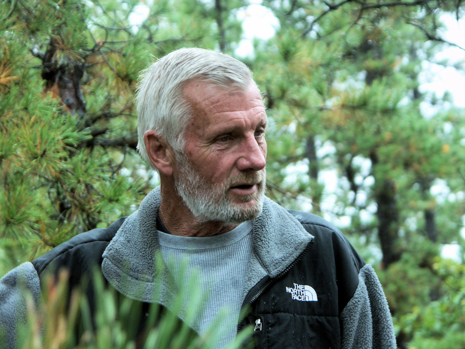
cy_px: 174
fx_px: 1961
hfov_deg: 13.5
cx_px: 232
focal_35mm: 146
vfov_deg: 10.2
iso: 100
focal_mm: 36.87
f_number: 3.2
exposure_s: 1/80
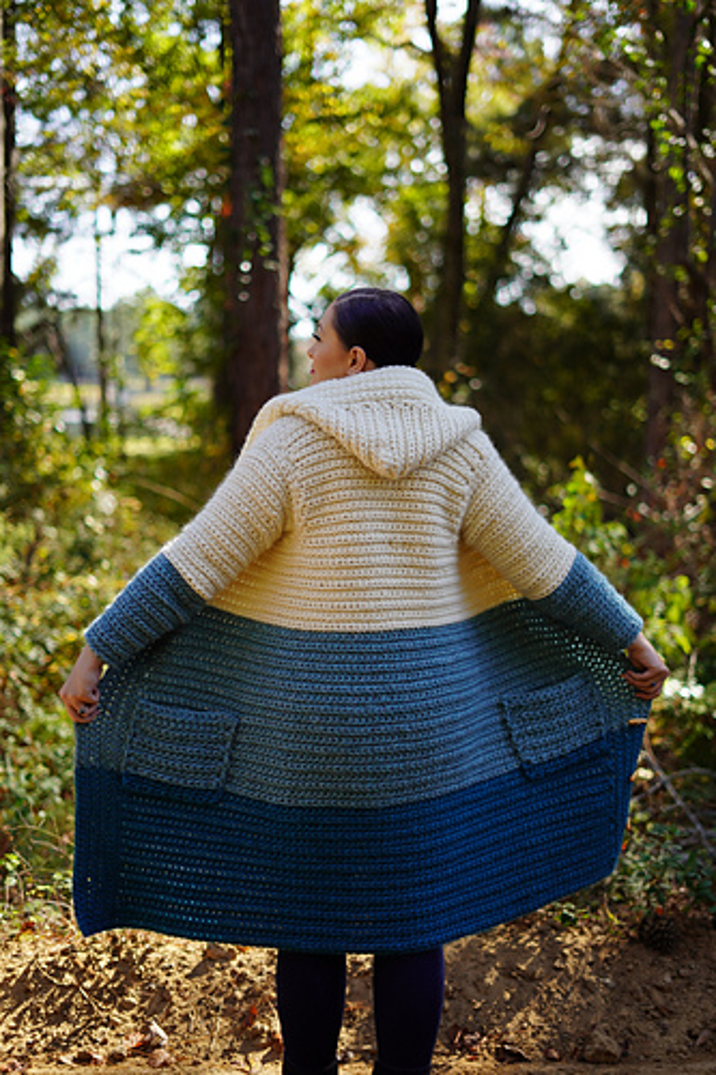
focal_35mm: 50
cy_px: 538
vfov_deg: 39.6
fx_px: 1493
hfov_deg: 27.0
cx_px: 358
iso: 100
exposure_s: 1/800
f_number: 1.8
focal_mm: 50
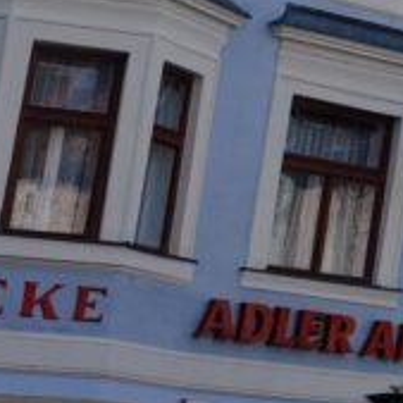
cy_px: -91
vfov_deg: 9.3
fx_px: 2437
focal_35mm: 185
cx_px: 1722
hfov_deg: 6.8
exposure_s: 1/2214
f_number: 2
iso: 50
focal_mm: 8.72
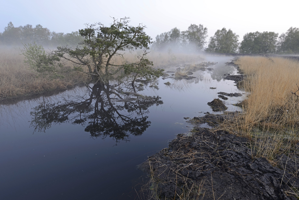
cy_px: 100
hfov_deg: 73.7
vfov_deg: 53.2
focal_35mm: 24
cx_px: 150
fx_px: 199
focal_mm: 24
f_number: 9
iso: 100
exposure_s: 15
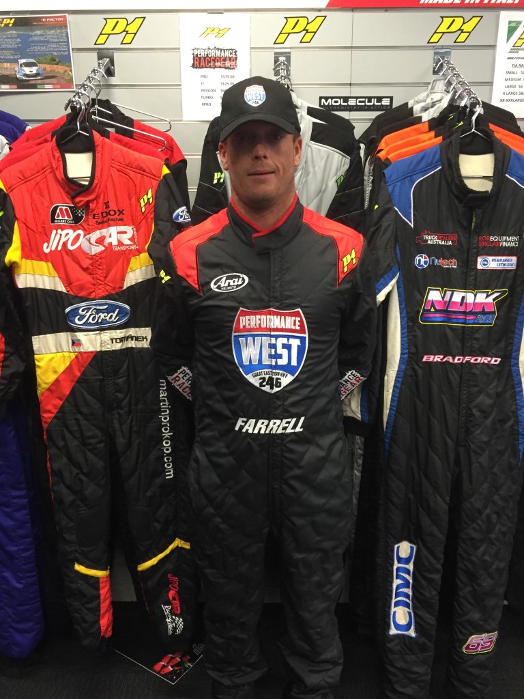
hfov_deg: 48.2
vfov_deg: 61.7
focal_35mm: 29
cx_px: 262
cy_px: 350
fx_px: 585
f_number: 2.2
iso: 125
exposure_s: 1/30
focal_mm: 4.15
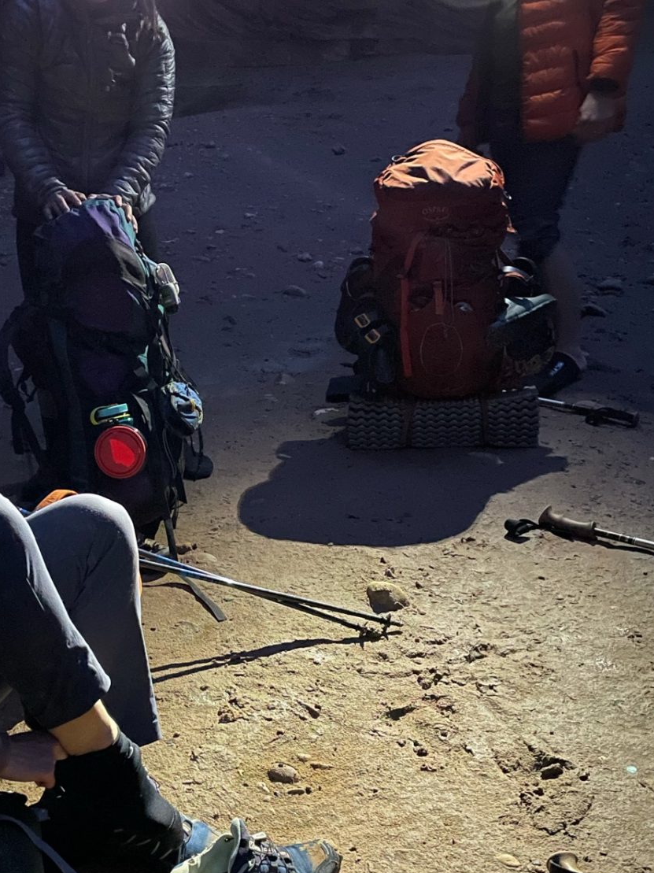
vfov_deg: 41.9
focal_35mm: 45
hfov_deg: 31.7
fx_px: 1134
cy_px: 516
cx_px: 186
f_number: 1.6
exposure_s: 1/7
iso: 800
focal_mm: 4.2
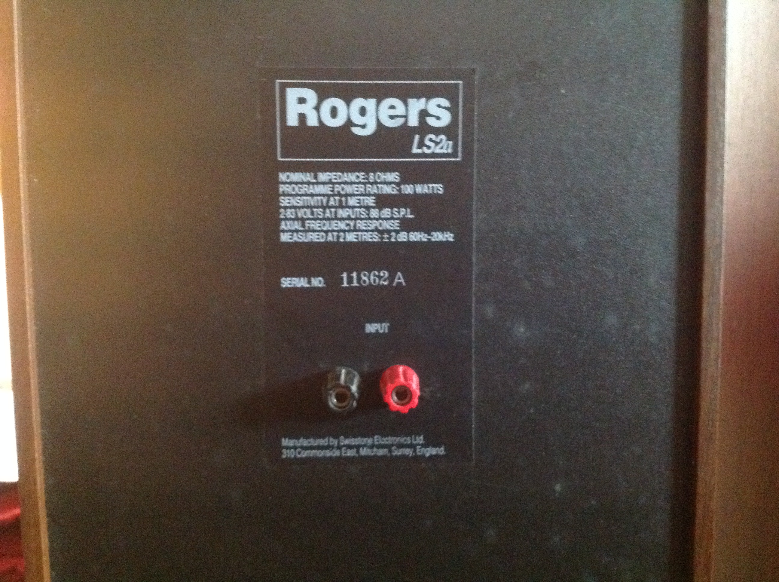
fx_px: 786
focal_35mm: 35
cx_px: 390
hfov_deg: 52.7
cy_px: 291
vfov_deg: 40.6
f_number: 2.4
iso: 800
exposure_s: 1/15
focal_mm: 4.28
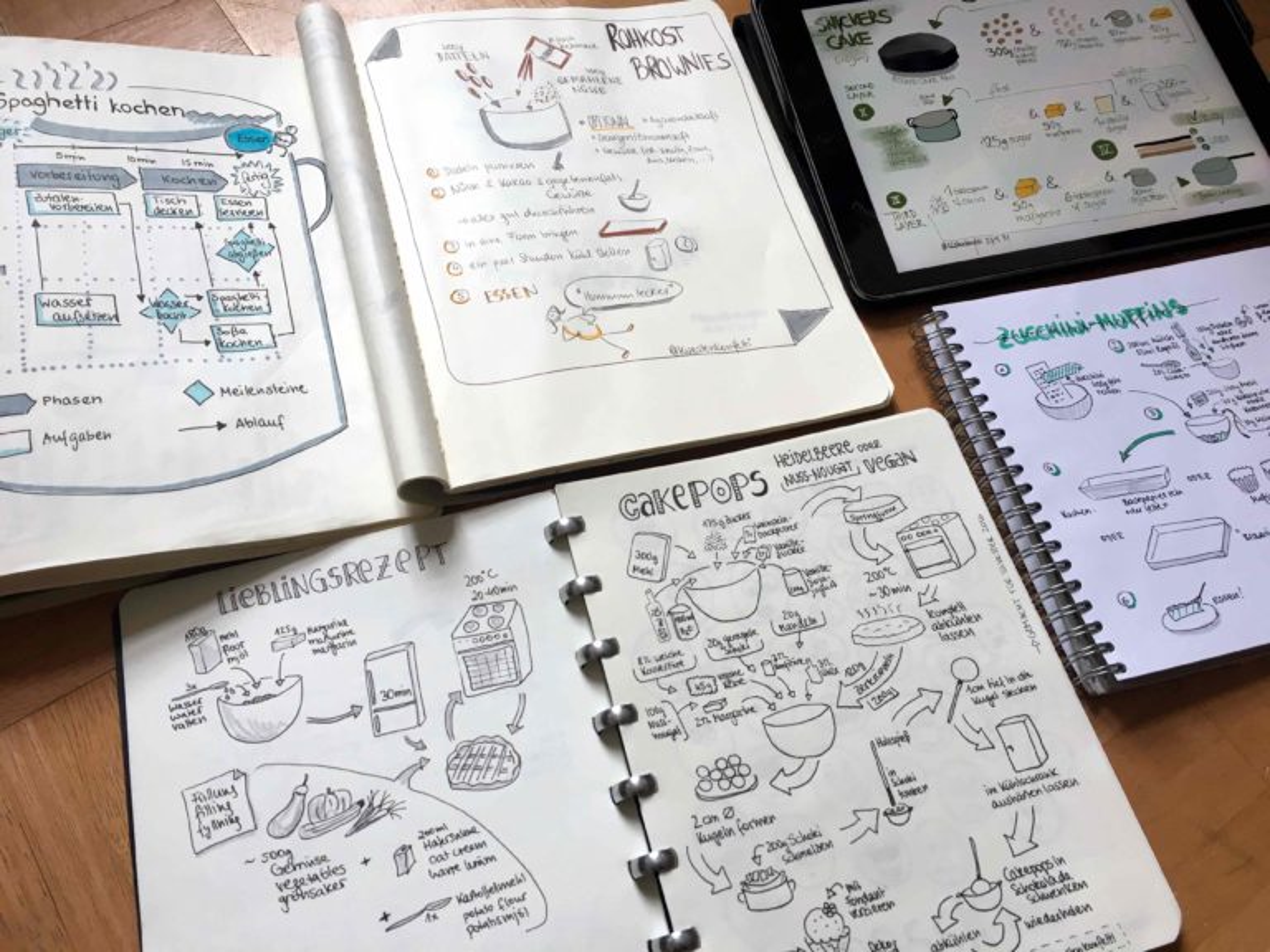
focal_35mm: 29
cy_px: 476
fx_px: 1064
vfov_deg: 48.2
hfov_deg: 61.7
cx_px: 635
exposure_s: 1/33
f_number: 2.2
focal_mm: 4.15
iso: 32
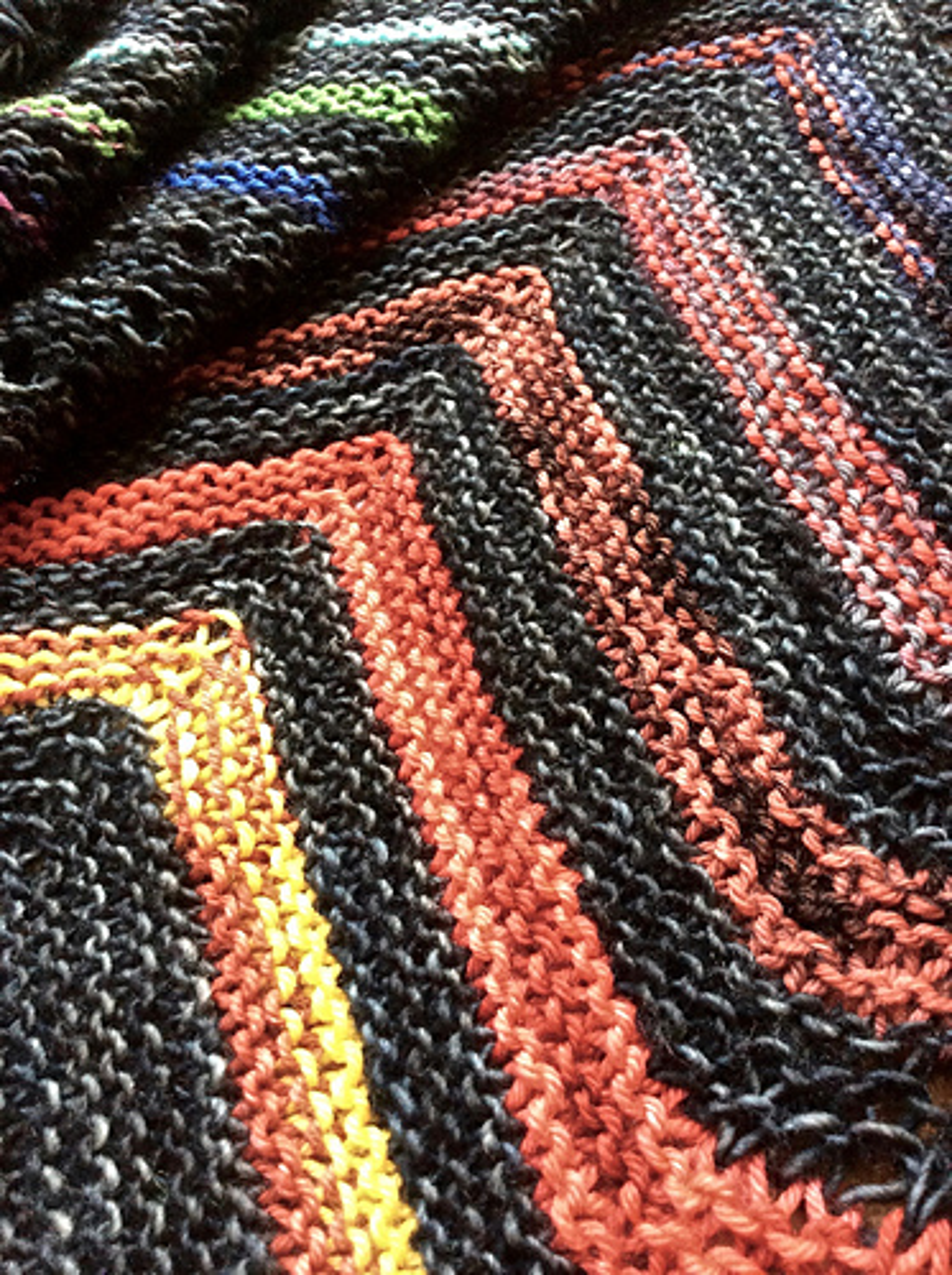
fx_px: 1177
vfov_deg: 56.9
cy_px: 638
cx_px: 476
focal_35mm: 32
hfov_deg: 44.0
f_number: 2.4
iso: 320
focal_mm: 3.3
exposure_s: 1/20
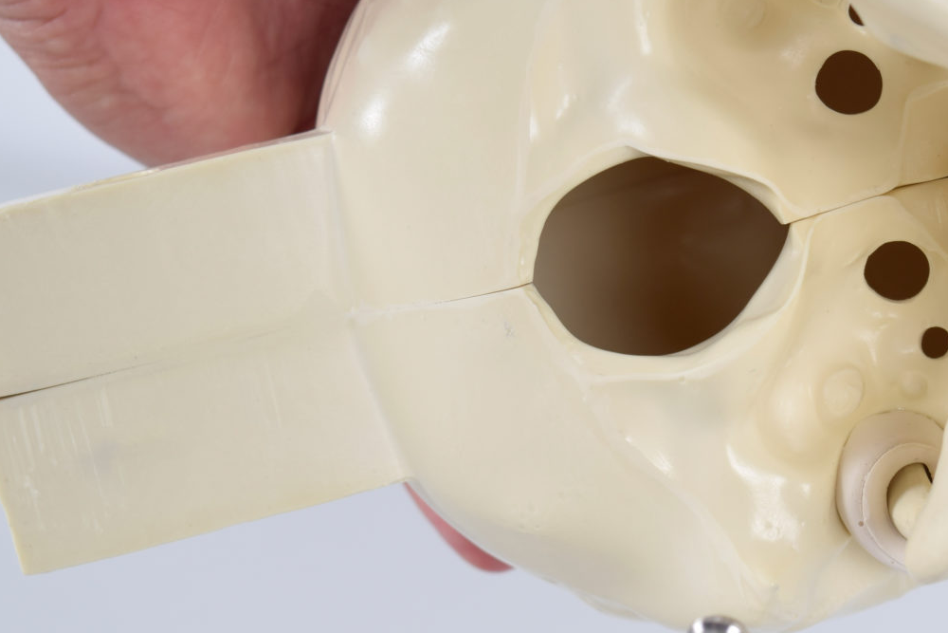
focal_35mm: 120
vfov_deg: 11.4
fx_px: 3160
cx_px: 807
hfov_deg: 16.9
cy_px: 499
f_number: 6.3
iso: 100
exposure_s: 1/160
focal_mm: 40
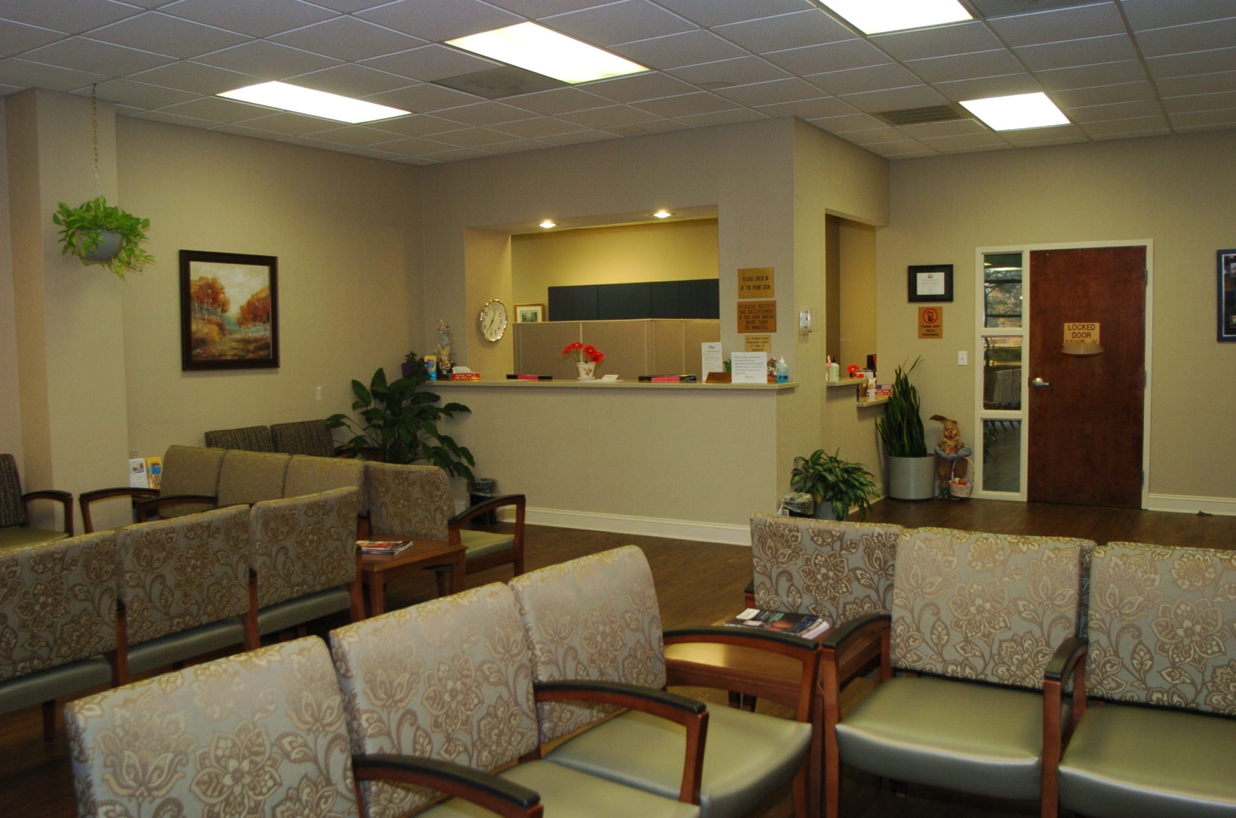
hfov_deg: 62.0
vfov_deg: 43.4
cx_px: 618
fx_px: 1028
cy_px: 409
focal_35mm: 30
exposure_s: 1/50
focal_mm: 20
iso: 400
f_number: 4.8
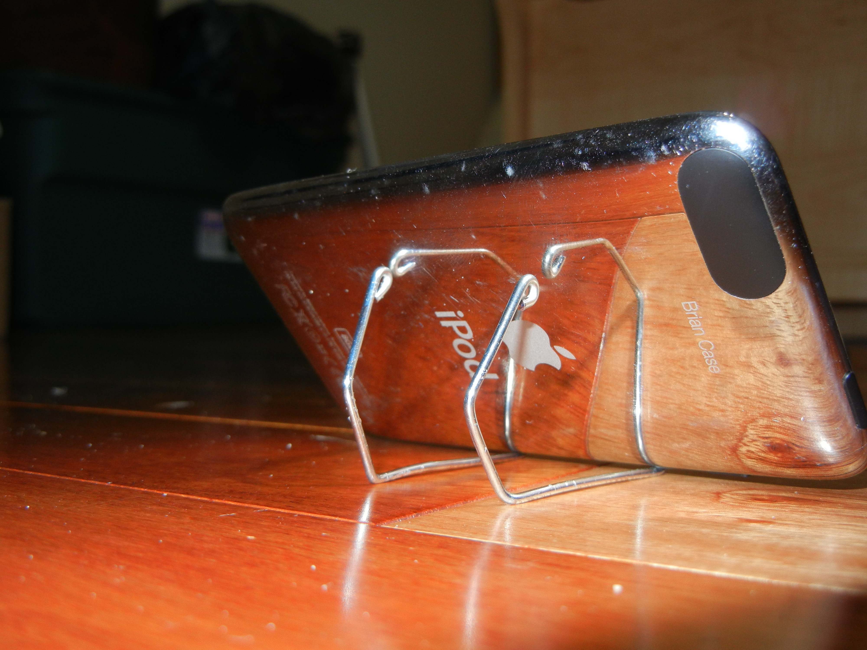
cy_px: 325
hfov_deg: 47.9
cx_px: 434
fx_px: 977
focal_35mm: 39
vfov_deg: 36.8
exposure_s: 1/30
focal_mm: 7.1
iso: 200
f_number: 3.7
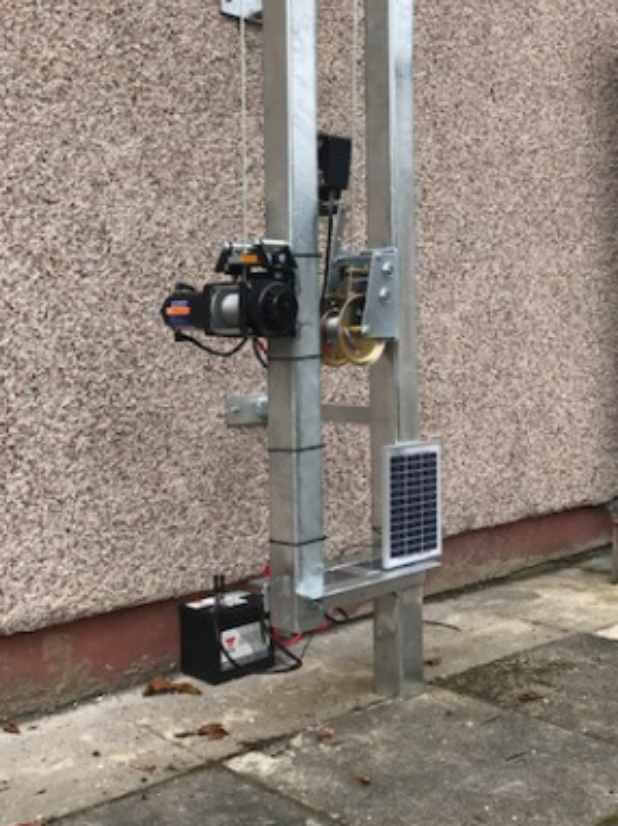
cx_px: 268
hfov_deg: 32.8
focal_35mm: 44
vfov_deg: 42.6
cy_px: 307
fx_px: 1049
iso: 20
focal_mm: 3.99
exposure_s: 1/535
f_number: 1.8
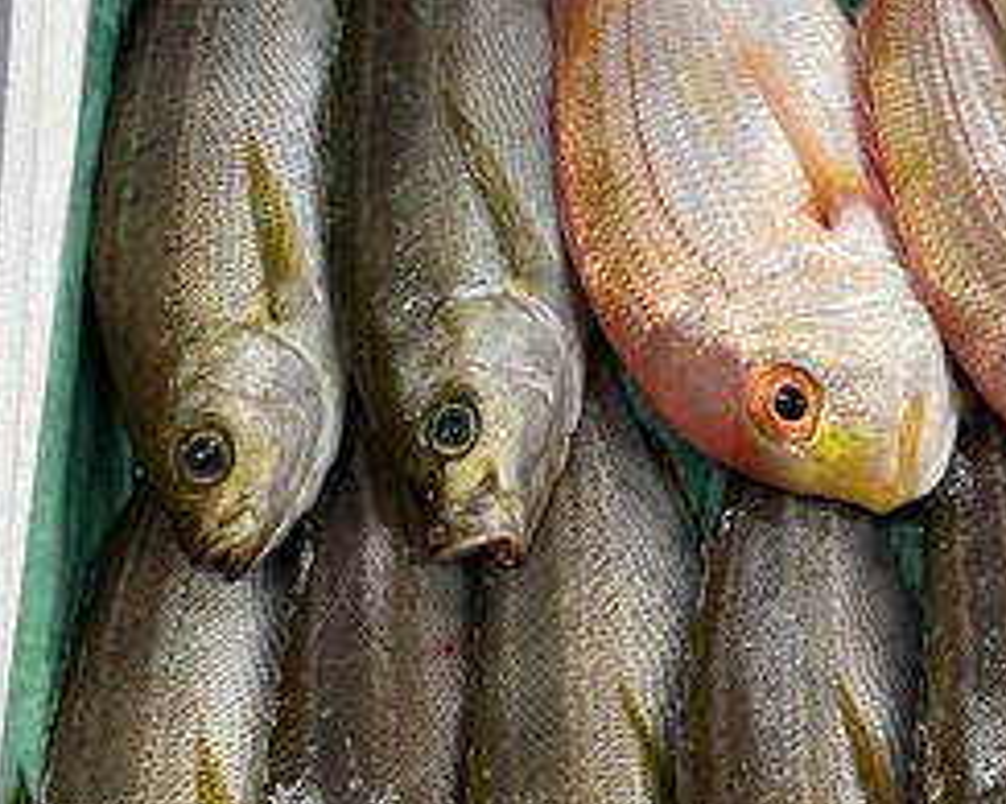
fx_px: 1548
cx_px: 703
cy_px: 235
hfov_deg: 35.5
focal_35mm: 52
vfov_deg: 28.8
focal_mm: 5.1
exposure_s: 1/60
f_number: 1.6
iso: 64
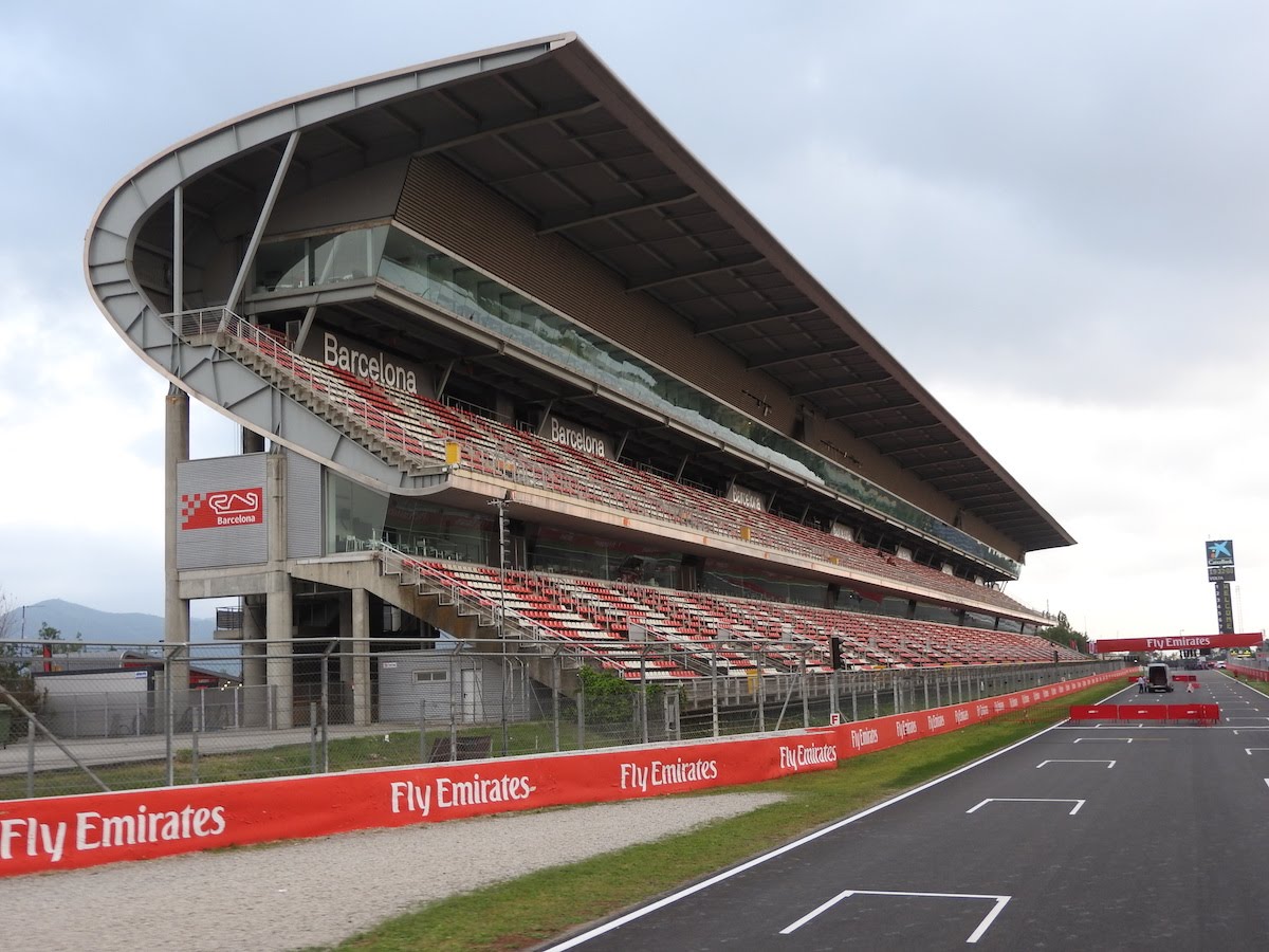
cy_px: 476
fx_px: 1466
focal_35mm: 40
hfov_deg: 46.8
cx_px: 634
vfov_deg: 36.0
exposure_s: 1/100
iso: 100
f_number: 3.8
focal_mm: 7.2
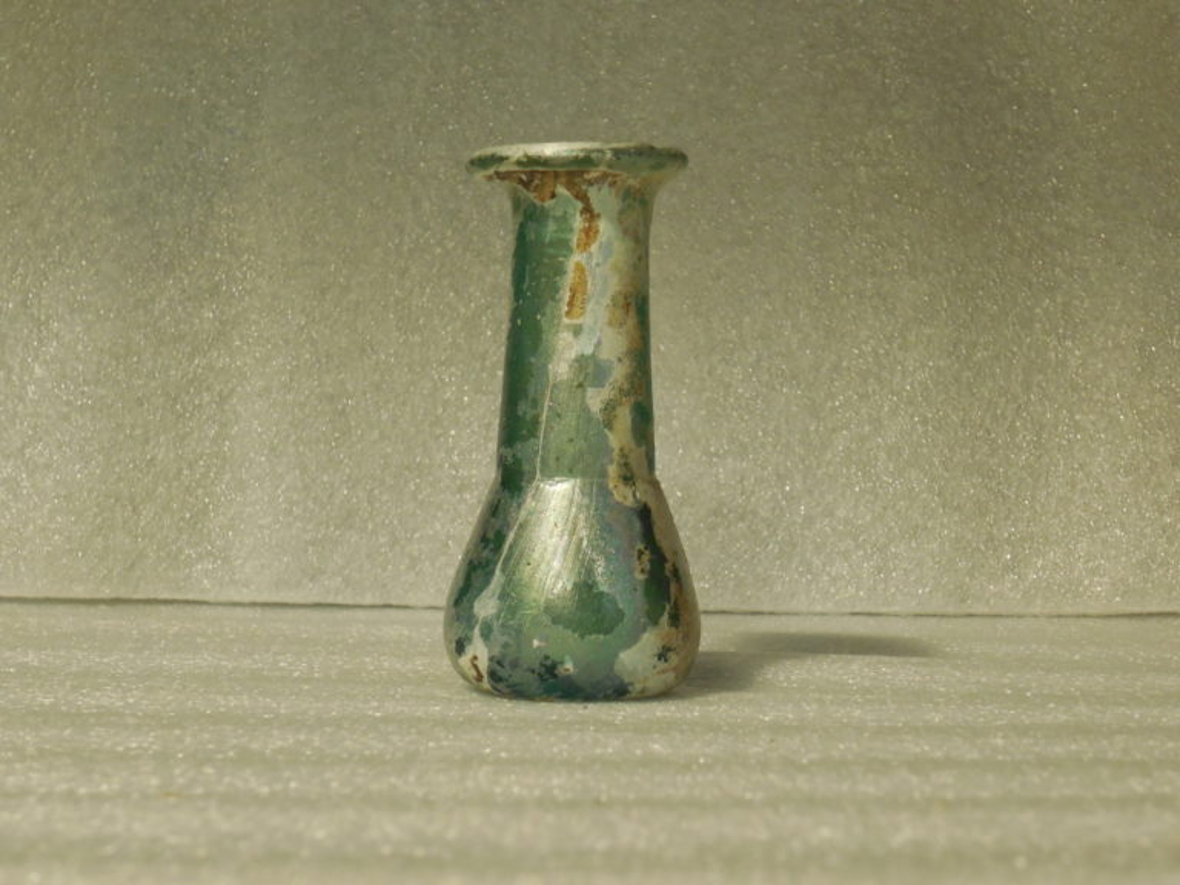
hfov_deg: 27.0
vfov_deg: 20.4
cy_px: 442
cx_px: 590
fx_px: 2454
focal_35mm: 72
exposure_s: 1/10
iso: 400
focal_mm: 12.8
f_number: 6
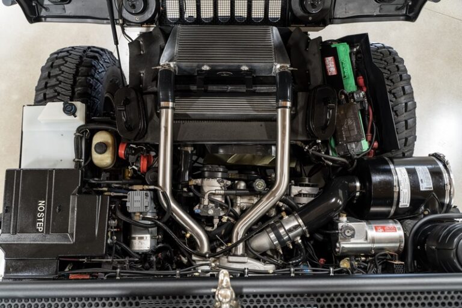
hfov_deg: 61.9
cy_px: 154
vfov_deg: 43.6
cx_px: 231
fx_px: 385
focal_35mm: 30
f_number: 4
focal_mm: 30
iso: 500
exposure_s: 1/50
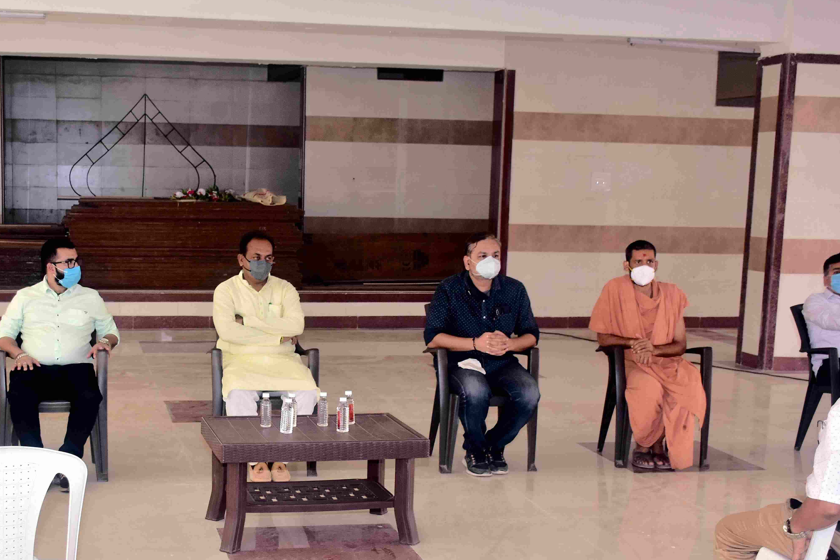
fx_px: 1207
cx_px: 288
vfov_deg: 26.0
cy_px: 363
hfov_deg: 38.0
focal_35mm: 52
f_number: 4.5
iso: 400
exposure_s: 1/160
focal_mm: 23
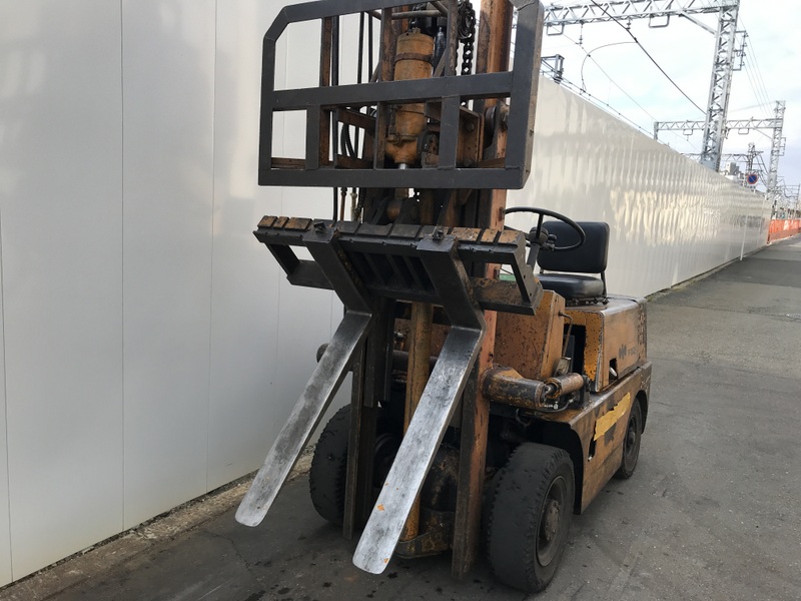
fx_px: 648
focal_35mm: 28
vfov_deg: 49.7
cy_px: 300
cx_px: 400
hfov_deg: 63.4
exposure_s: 1/778
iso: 20
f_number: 1.8
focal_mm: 3.99
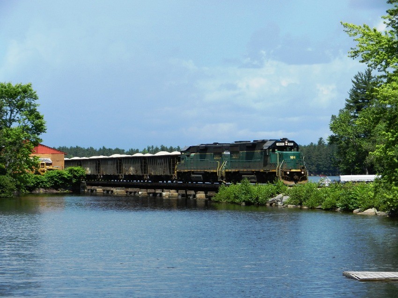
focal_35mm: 106
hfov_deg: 18.5
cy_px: 149
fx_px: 1219
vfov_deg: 14.0
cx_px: 199
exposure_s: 1/800
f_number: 5
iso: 160
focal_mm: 19.1
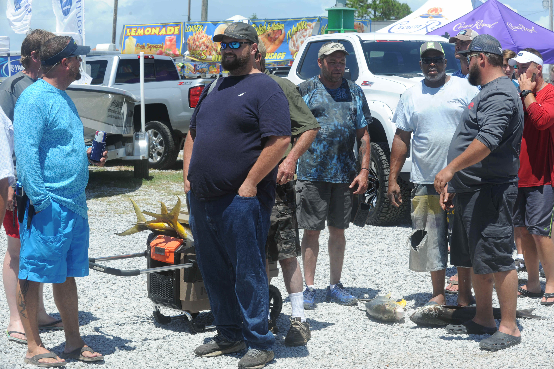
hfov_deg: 25.4
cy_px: 184
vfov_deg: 17.0
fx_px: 1230
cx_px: 277
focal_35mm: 80
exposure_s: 1/640
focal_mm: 80
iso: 640
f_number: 13
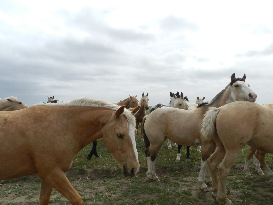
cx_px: 131
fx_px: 229
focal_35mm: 29
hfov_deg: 61.6
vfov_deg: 48.0
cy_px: 121
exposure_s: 1/1000
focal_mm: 4
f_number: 4.5
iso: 160
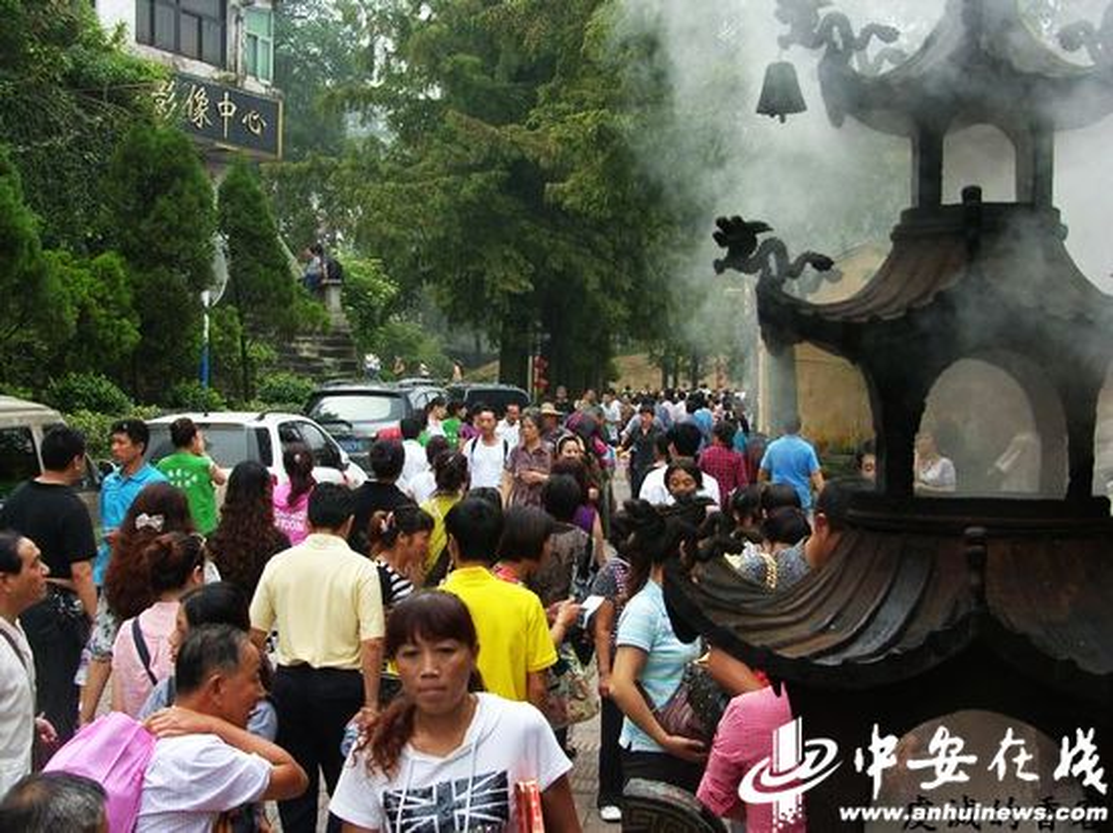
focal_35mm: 55
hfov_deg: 35.0
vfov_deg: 26.5
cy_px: 416
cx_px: 556
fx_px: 1768
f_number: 4
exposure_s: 1/125
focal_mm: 14.2
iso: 50
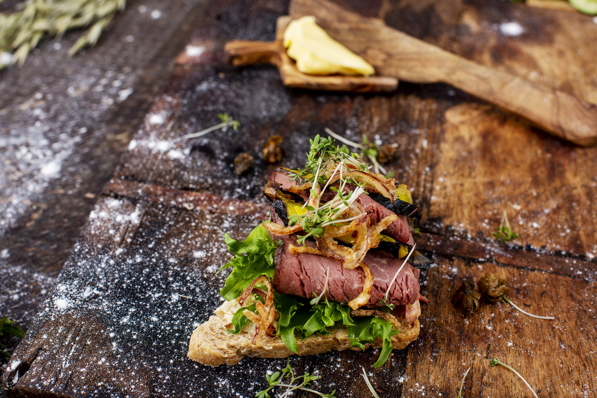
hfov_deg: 39.6
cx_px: 298
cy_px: 199
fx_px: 829
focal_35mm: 50
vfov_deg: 27.0
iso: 31
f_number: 7.1
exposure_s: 1/250
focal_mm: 50
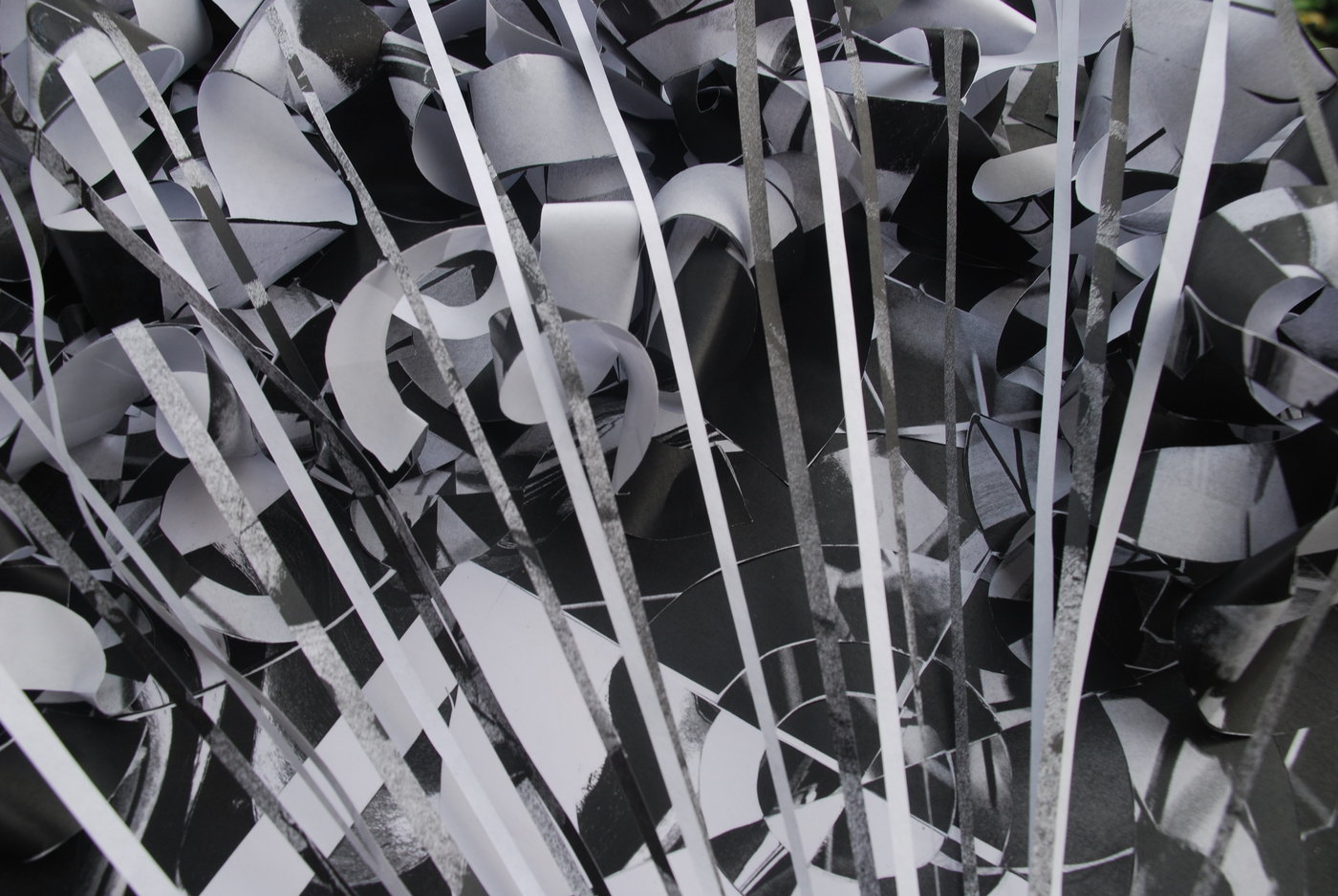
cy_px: 448
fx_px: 1340
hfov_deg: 53.1
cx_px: 669
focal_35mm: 36
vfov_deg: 37.0
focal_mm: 24
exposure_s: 1/60
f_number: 8
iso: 160
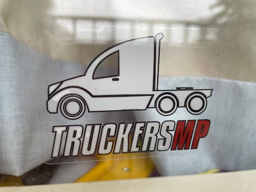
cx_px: 128
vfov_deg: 53.1
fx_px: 192
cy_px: 96
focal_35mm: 26
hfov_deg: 67.3
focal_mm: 4.2
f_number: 1.6
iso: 32
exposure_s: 1/491
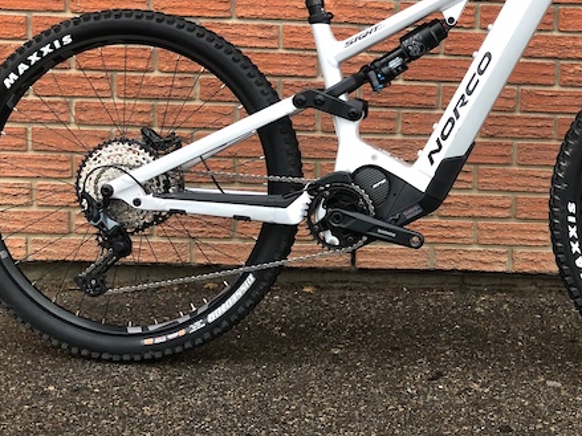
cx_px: 453
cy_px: 109
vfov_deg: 28.1
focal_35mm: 51
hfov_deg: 36.4
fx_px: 857
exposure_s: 1/30
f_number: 1.8
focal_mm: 4
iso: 32
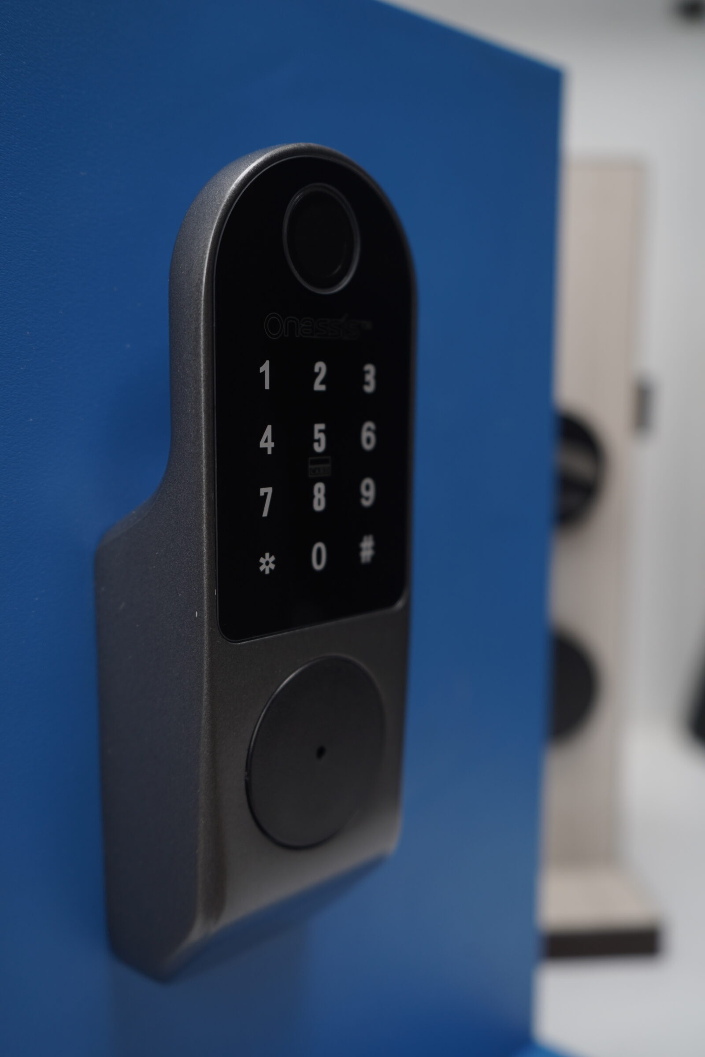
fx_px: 999
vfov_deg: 55.8
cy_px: 528
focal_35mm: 34
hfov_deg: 38.9
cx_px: 352
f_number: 4
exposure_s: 1/125
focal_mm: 34
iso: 200
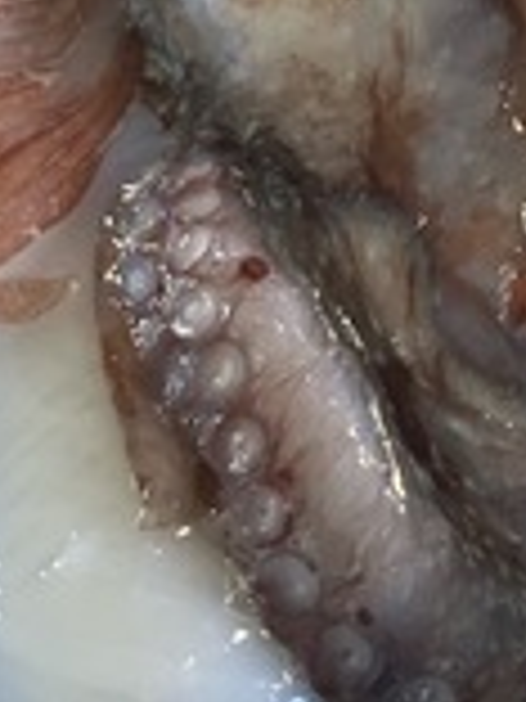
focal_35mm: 90
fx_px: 1823
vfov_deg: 19.7
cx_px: 600
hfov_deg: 15.9
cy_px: -252
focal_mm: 3.99
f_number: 1.8
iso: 320
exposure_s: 1/25
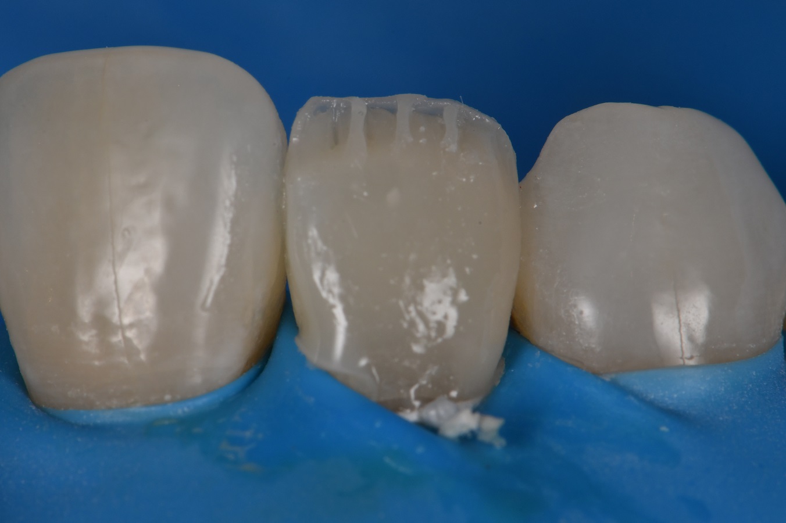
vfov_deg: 8.7
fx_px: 3426
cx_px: 393
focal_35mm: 157
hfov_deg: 13.1
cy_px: 262
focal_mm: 105
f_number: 32
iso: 200
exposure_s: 1/160
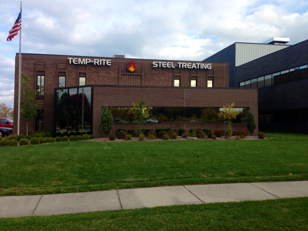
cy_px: 116
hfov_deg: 55.4
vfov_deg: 42.9
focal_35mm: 33
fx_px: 294
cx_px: 154
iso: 50
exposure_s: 1/630
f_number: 2.4
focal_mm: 4.12
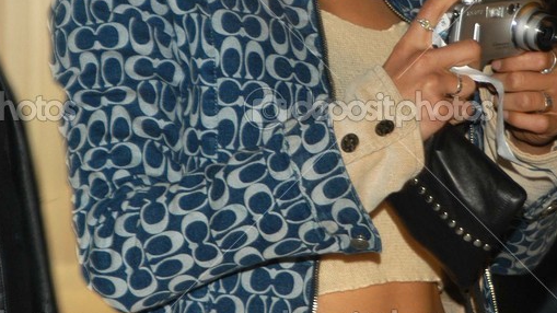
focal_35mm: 385
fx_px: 5685
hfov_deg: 5.6
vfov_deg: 3.2
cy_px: 110
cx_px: 368
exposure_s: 1/80
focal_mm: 122
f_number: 5.6
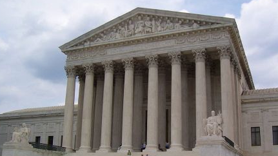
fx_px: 317
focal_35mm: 43
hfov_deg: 47.3
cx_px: 152
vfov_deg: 27.5
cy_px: 103
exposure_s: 1/750
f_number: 5.6
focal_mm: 5.6
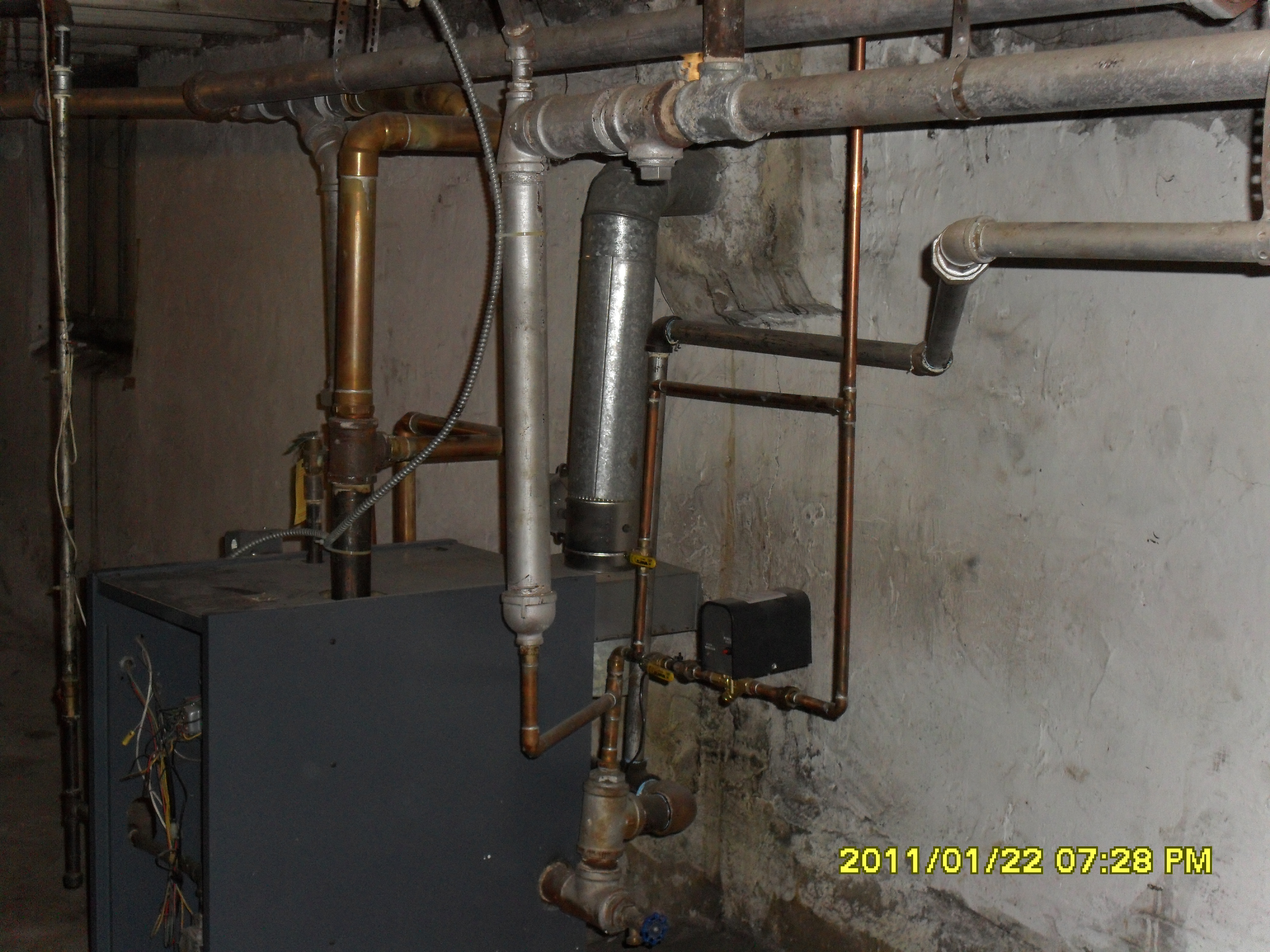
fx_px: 2091
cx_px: 635
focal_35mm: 57
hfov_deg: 33.8
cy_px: 476
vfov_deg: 25.7
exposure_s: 1/60
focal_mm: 10.1
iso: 200
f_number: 4.3
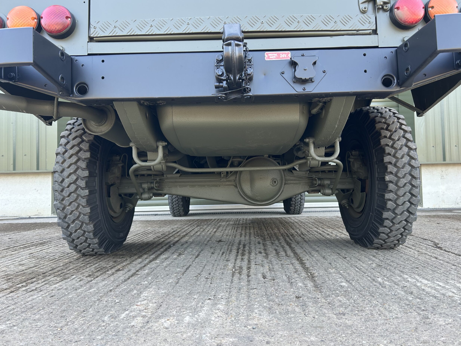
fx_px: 360
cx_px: 233
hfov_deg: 65.3
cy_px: 170
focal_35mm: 27
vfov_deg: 51.4
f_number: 1.5
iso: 32
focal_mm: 5.7
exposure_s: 1/130
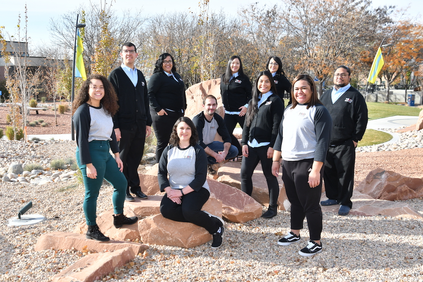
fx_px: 476
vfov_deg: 33.0
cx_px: 212
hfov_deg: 47.9
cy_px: 141
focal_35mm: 40
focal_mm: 27
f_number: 5.6
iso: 200
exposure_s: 1/500
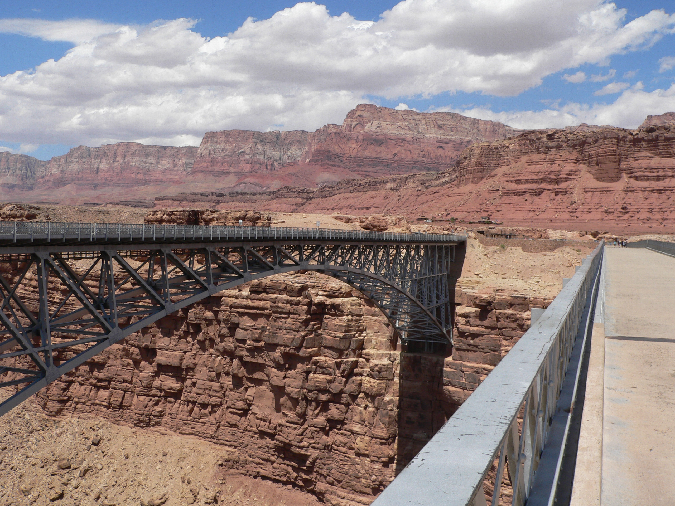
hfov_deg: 51.4
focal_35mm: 36
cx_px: 338
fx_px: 702
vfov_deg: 39.7
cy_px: 253
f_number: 5.6
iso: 80
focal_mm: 6
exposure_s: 1/500
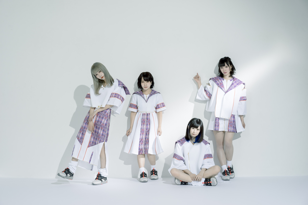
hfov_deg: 36.2
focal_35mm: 55
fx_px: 471
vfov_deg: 24.6
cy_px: 102
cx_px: 154
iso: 200
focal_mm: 55
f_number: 10
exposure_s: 1/125
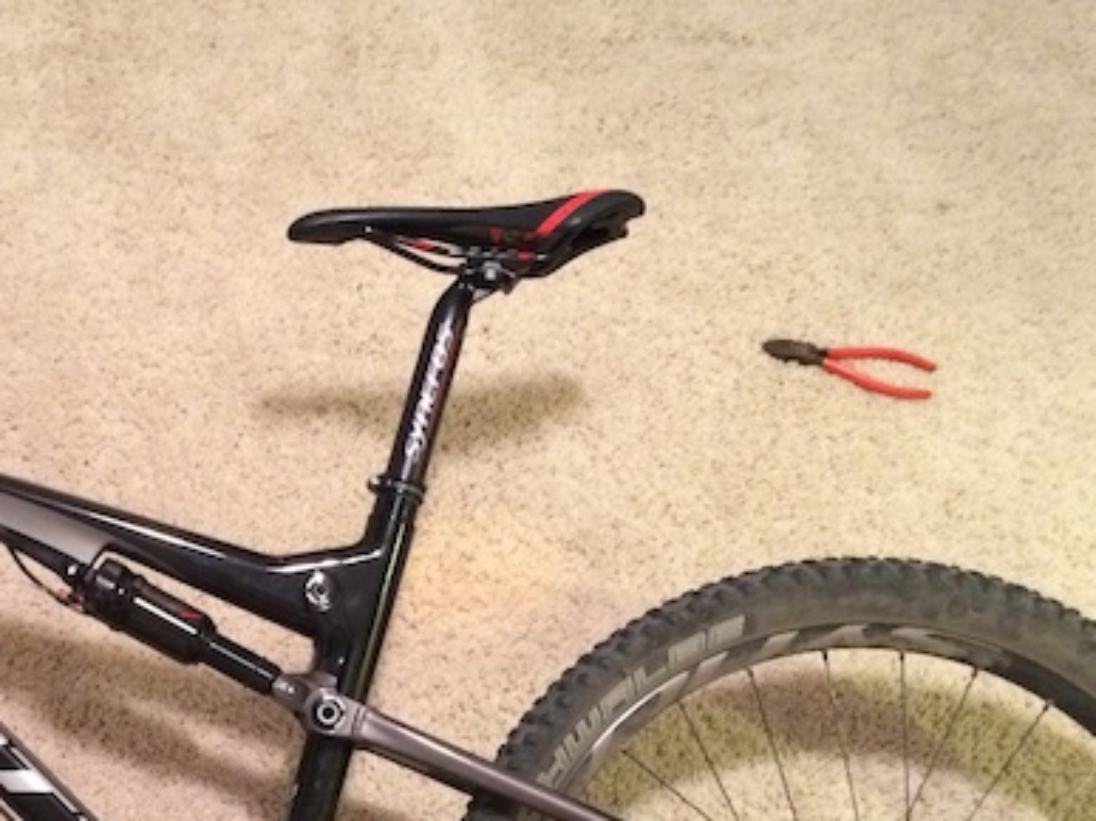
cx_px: 190
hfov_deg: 30.3
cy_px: 713
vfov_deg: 23.1
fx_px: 1962
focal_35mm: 62
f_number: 2.2
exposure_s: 1/15
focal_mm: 4.12
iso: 400
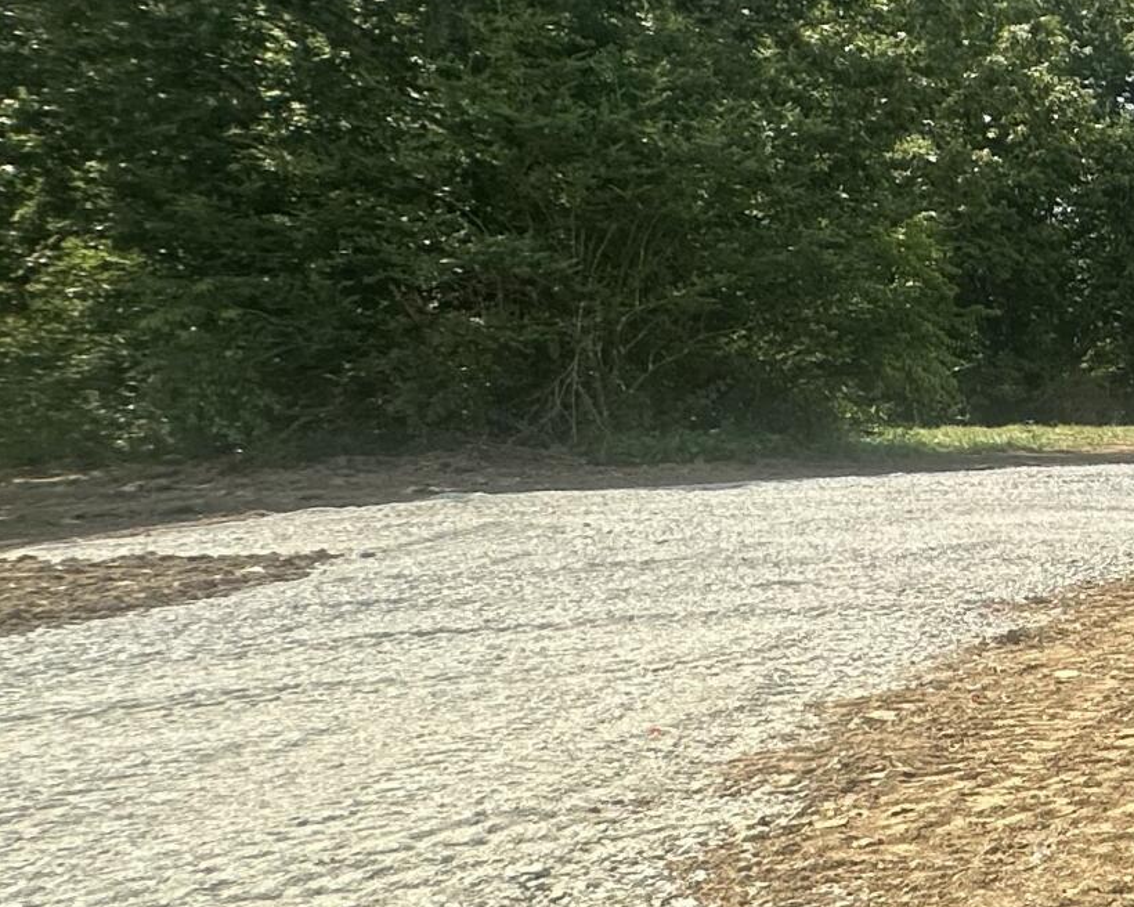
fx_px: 1678
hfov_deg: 21.8
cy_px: 438
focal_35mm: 50
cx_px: 2072
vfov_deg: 30.2
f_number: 2.2
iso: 40
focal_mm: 2.22
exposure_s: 1/824
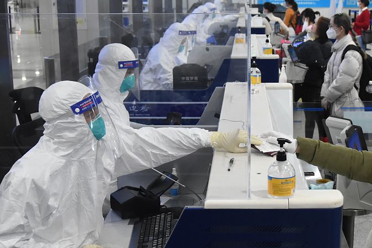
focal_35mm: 64
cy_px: 143
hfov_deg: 31.1
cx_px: 252
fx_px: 661
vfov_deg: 21.2
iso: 2500
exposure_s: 1/125
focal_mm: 24
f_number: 3.8
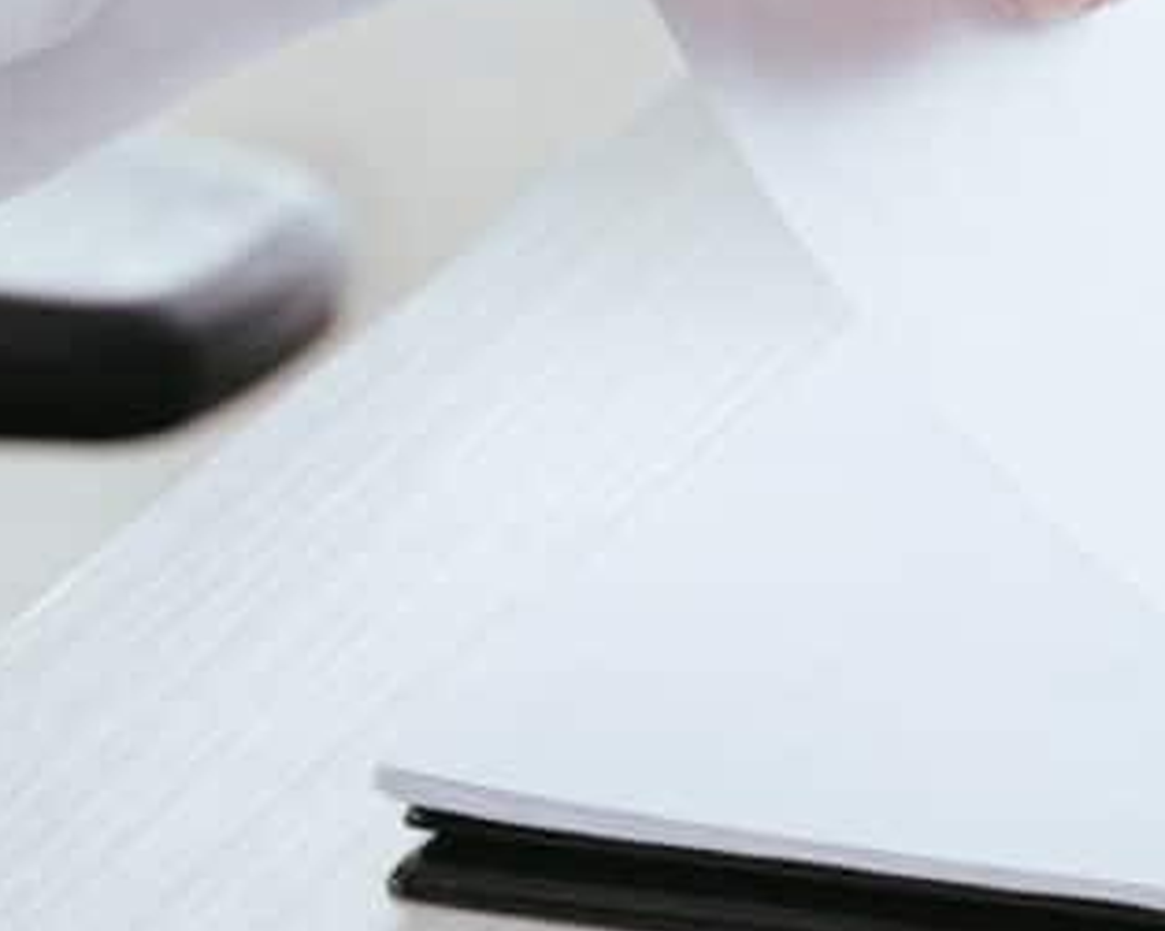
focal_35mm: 450
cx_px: 2772
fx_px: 15511
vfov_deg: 3.4
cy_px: 317
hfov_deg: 4.2
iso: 125
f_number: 5.6
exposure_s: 1/200
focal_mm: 98
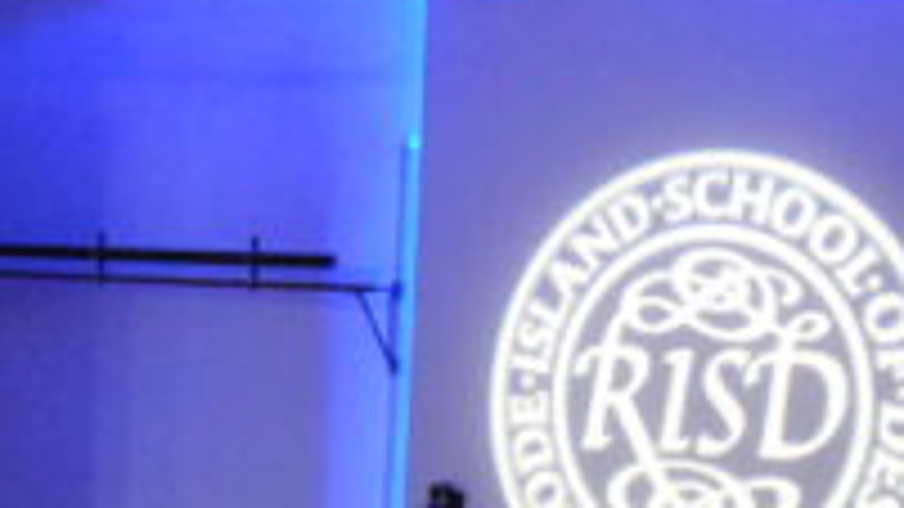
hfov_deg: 13.5
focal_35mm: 112
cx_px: -1300
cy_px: 420
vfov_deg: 10.8
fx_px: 2684
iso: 3200
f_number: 2.8
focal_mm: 14
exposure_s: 1/40
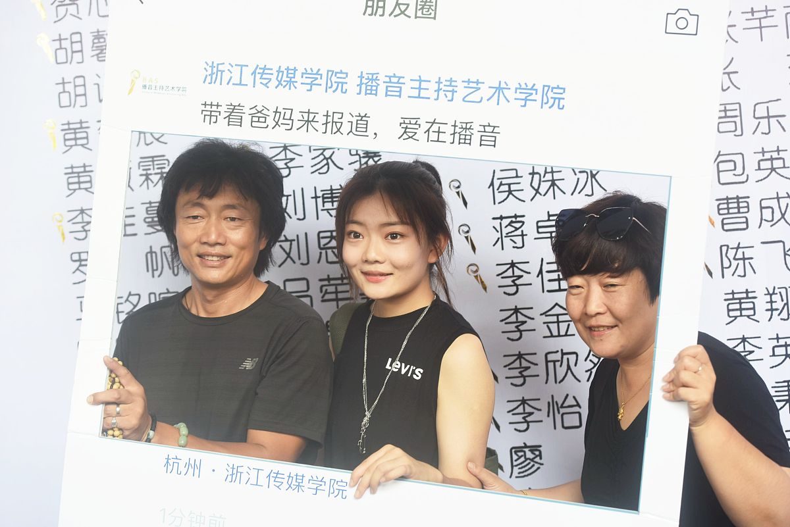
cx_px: 395
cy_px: 264
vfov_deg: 19.5
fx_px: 1537
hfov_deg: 28.8
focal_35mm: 70
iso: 500
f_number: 5
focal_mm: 70
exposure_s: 1/200
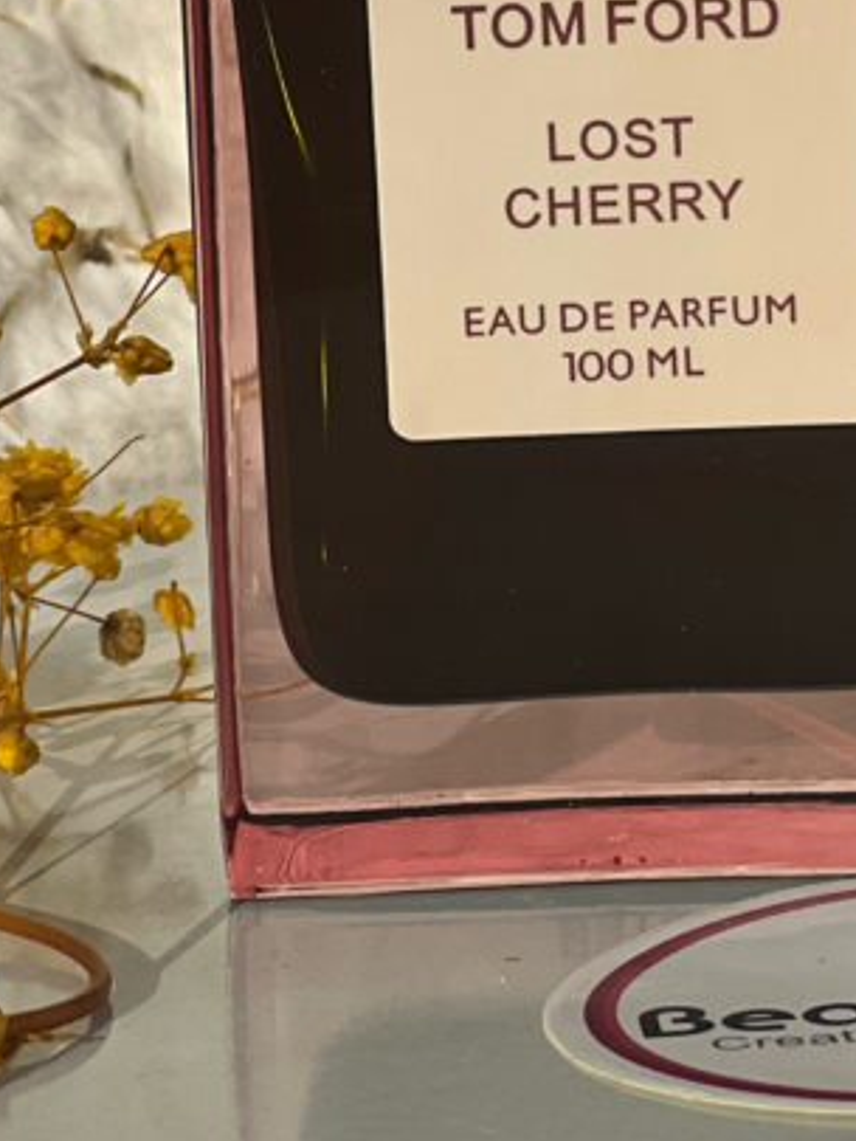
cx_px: 1014
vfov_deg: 9.0
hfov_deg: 6.8
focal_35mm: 218
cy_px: -254
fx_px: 7184
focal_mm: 9
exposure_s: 1/1727
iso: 32
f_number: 2.8
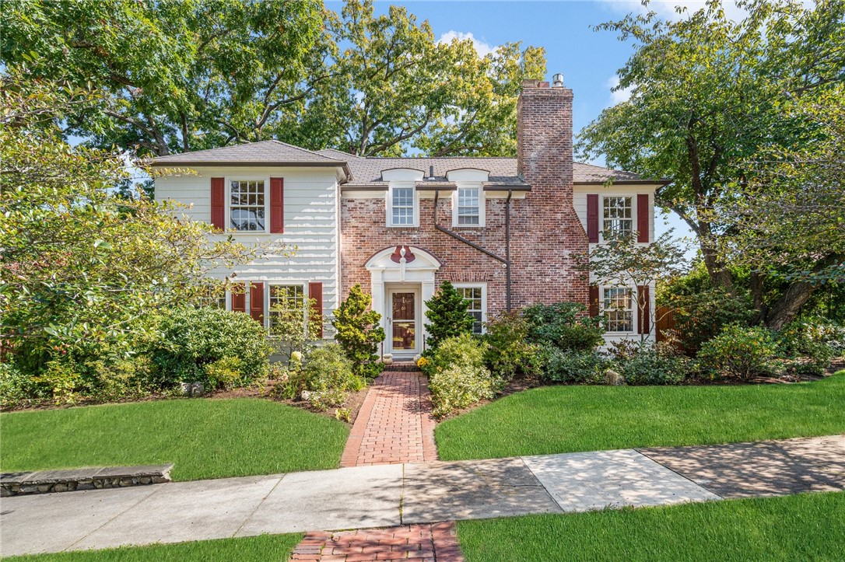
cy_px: 281
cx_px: 422
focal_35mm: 17
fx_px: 399
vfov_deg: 70.4
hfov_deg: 93.3
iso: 500
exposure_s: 1/640
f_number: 7.1
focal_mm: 17
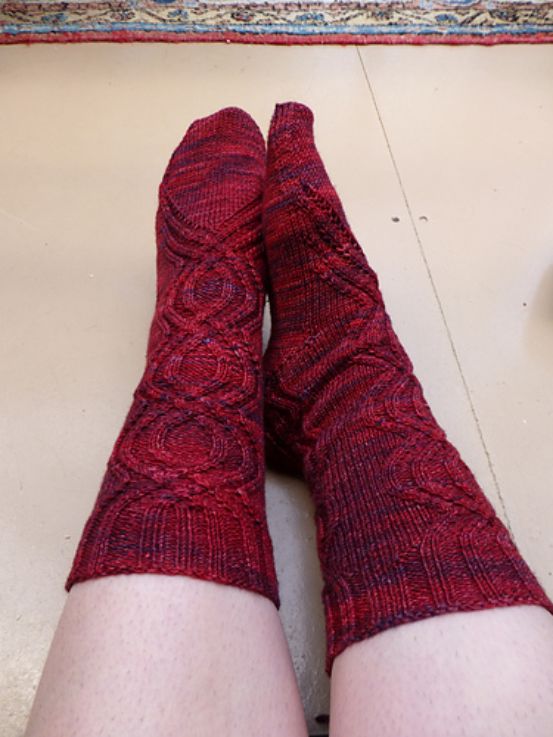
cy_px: 368
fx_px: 511
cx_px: 276
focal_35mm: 24
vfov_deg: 71.6
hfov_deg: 56.8
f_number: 3.3
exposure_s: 1/60
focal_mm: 4.3
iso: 160
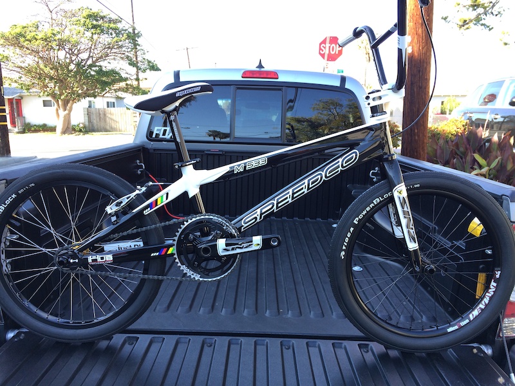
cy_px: 193
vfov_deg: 48.2
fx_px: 431
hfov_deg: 61.7
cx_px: 258
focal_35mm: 29
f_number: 2.2
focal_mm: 4.15
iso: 32
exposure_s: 1/120
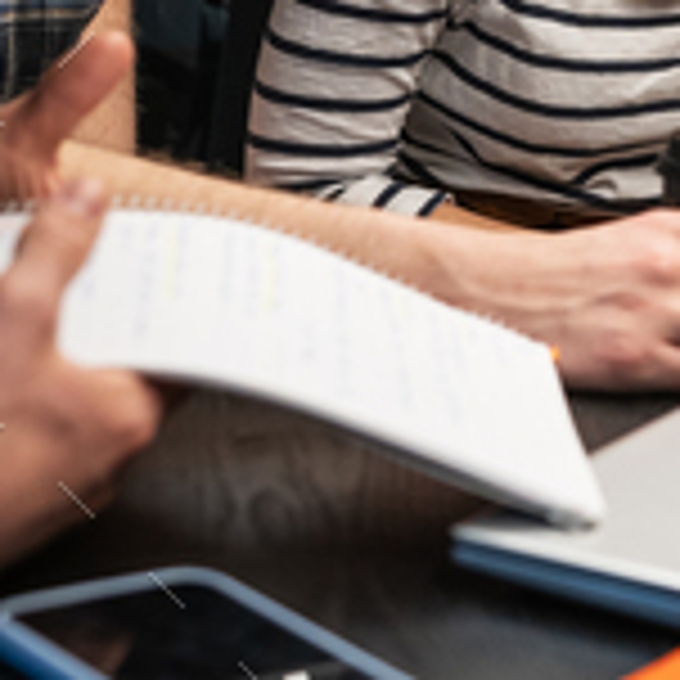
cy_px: -191
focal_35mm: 116
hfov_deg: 13.6
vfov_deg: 14.4
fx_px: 2578
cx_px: 1180
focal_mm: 35
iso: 800
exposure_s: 1/200
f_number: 2.8
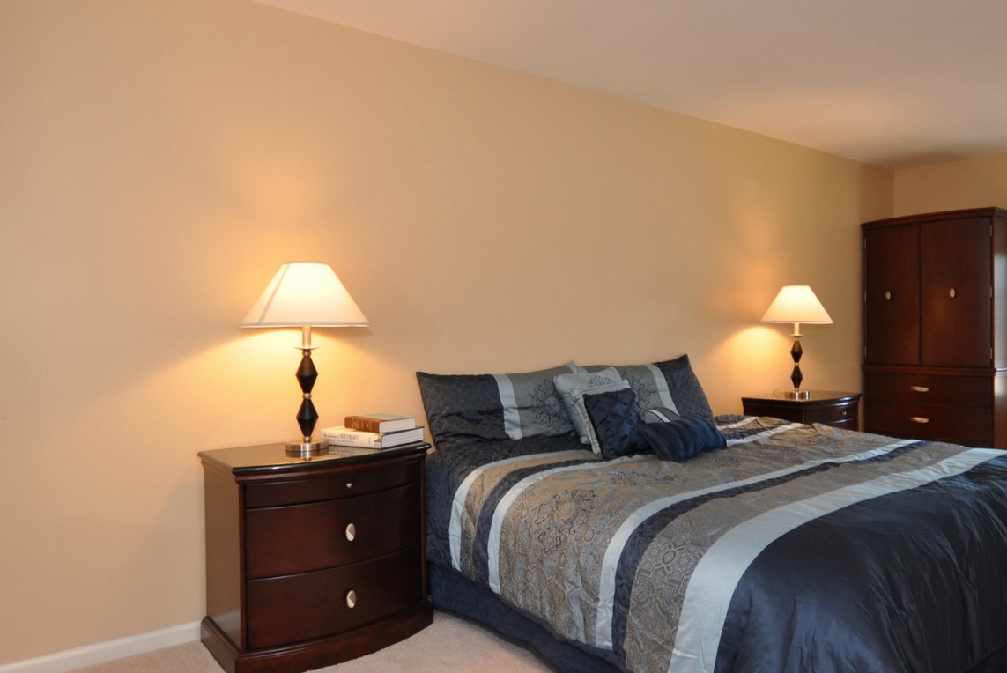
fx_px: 588
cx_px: 661
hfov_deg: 78.8
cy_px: 410
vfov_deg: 59.0
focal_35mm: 21
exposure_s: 1/20
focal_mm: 10
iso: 400
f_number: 5
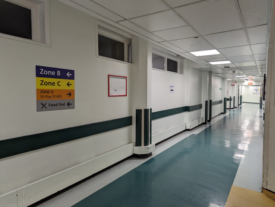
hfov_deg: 71.5
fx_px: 191
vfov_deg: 56.9
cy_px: 104
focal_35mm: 24
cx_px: 138
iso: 52
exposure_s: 1/50
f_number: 1.85
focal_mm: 6.81
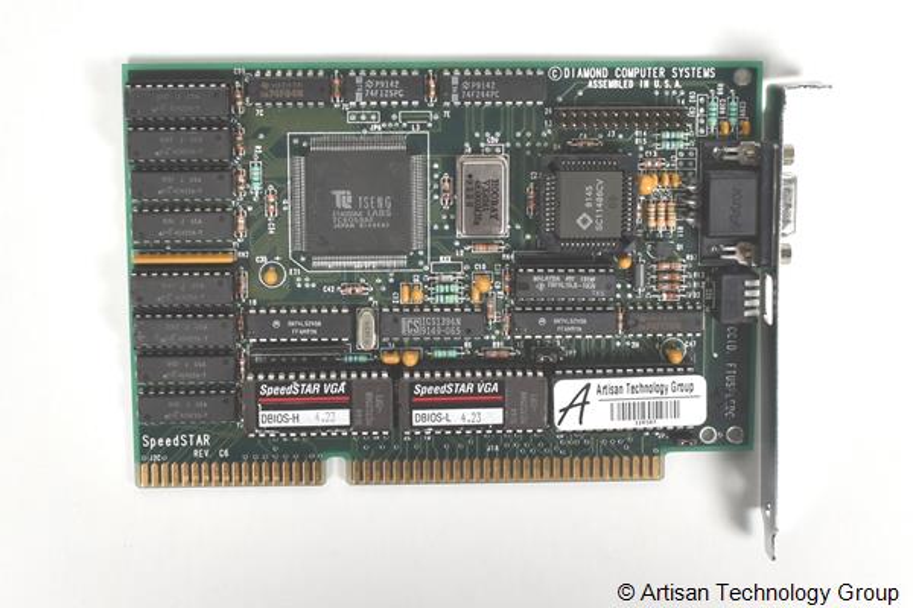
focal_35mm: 27
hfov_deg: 67.4
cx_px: 456
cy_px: 304
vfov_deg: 47.9
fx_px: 685
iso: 100
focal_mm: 18
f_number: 10
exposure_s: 1/200
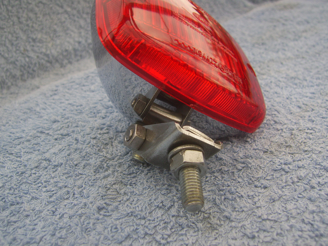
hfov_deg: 49.0
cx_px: 164
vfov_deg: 37.7
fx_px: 360
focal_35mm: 38
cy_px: 123
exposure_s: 1/100
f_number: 3.5
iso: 50
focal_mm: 7.8
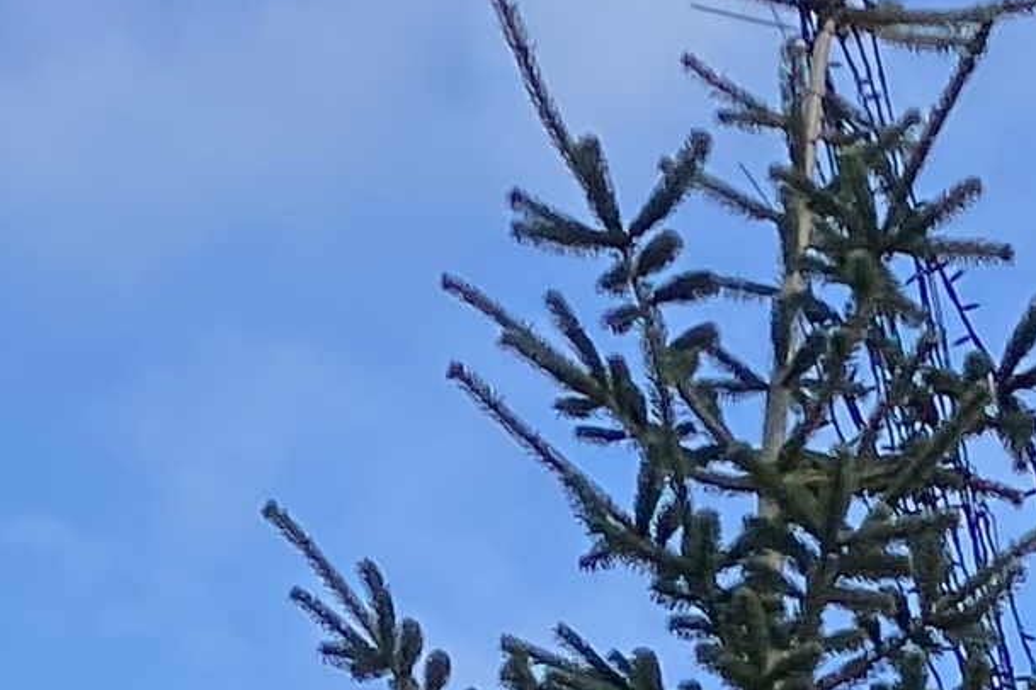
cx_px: 1466
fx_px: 5151
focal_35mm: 179
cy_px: 2554
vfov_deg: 6.5
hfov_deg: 11.1
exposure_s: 1/852
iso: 32
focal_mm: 4.25
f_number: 1.8
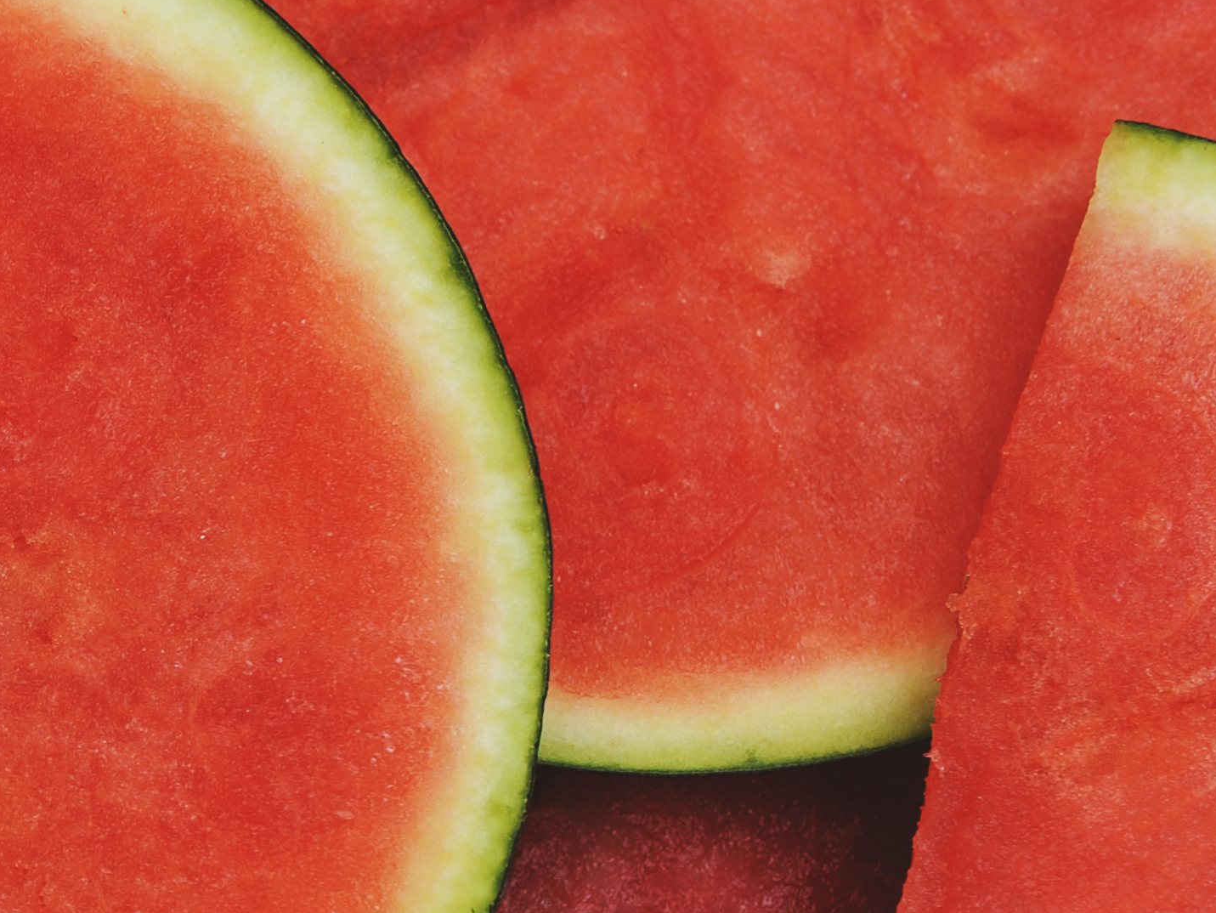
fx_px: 7027
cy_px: 764
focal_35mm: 200
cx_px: -383
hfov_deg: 9.7
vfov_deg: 7.4
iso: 250
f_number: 4
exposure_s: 1/100
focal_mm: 70
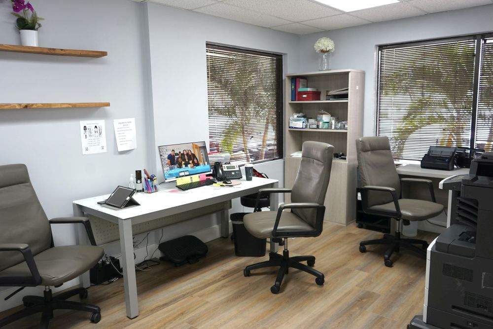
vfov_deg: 46.4
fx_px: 383
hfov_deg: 65.5
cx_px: 246
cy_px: 164
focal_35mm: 28
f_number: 3.5
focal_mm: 28
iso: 640
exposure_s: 1/100
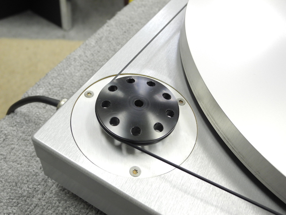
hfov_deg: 52.6
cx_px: 143
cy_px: 108
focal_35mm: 35
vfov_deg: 40.7
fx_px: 289
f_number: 3.2
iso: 359
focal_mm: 7.4
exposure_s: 1/30
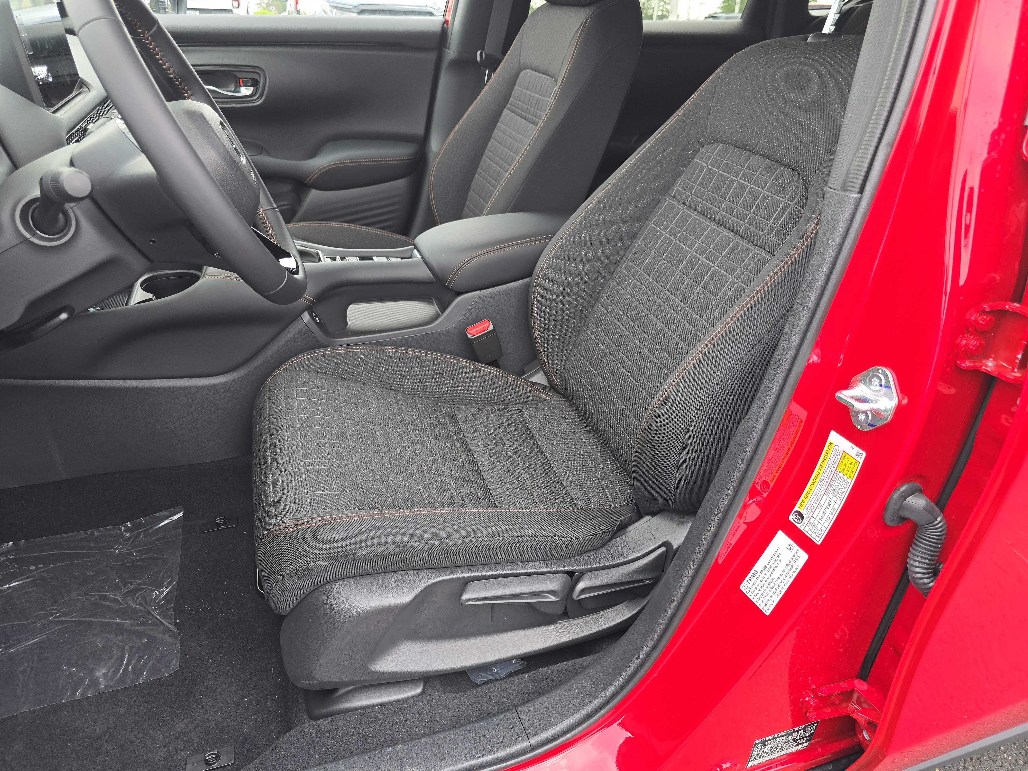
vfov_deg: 58.9
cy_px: 386
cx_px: 514
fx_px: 683
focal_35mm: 23
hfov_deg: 73.9
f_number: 1.7
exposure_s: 1/180
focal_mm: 6.3
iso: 32
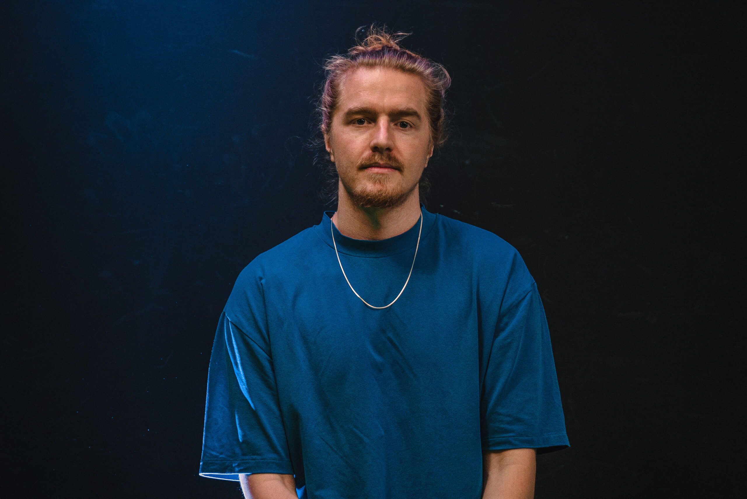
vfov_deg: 13.2
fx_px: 2159
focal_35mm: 104
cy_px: 250
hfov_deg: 19.6
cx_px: 374
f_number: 4
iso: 800
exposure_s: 1/80
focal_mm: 104
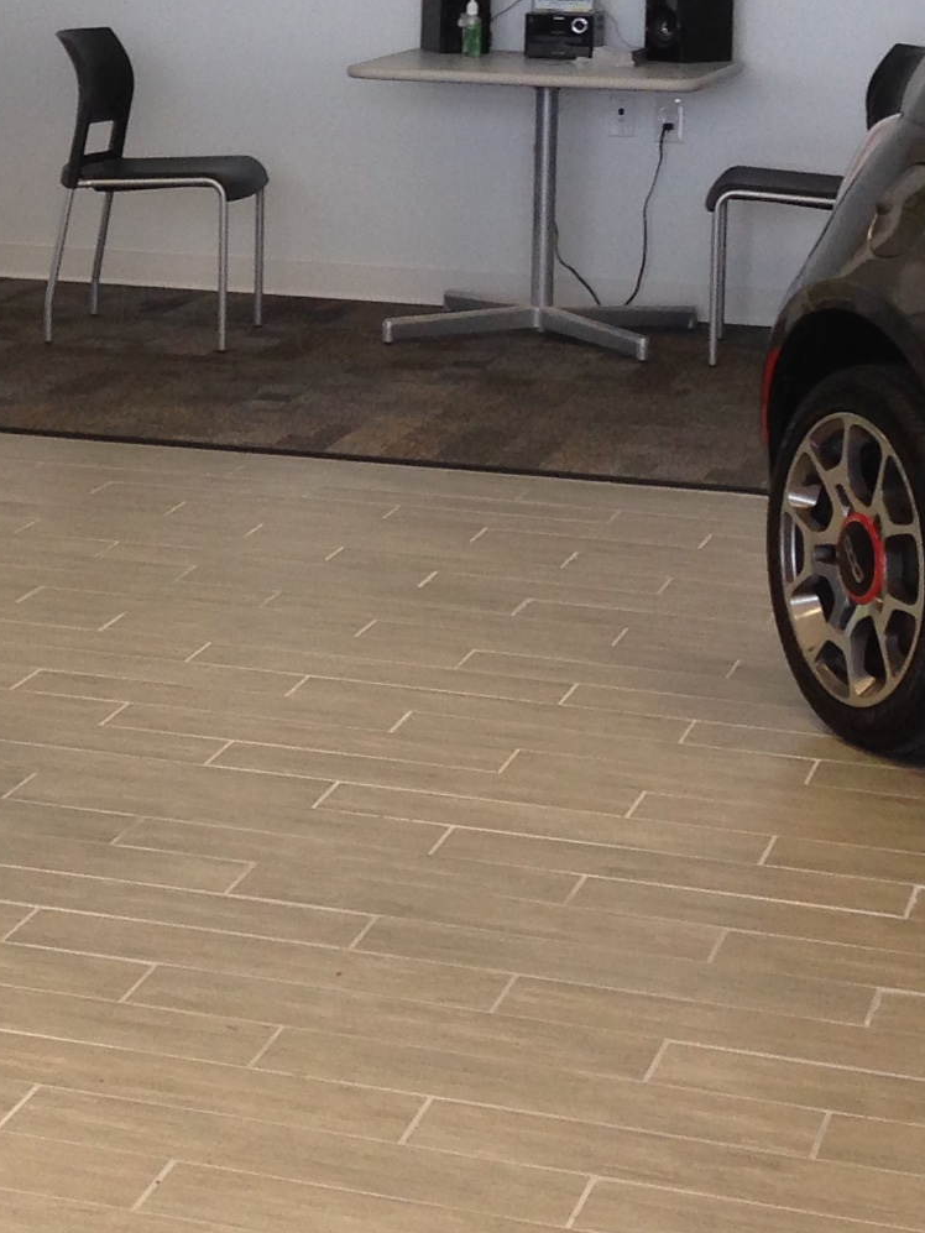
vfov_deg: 17.8
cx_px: -292
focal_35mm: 108
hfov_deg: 13.2
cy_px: 7
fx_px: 3847
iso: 50
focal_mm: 4.12
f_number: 2.4
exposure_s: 1/30
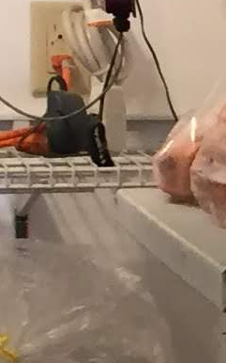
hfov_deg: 4.8
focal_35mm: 260
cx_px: 721
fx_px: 2564
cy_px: 205
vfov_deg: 8.1
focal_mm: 4.15
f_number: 2.2
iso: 64
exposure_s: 1/30
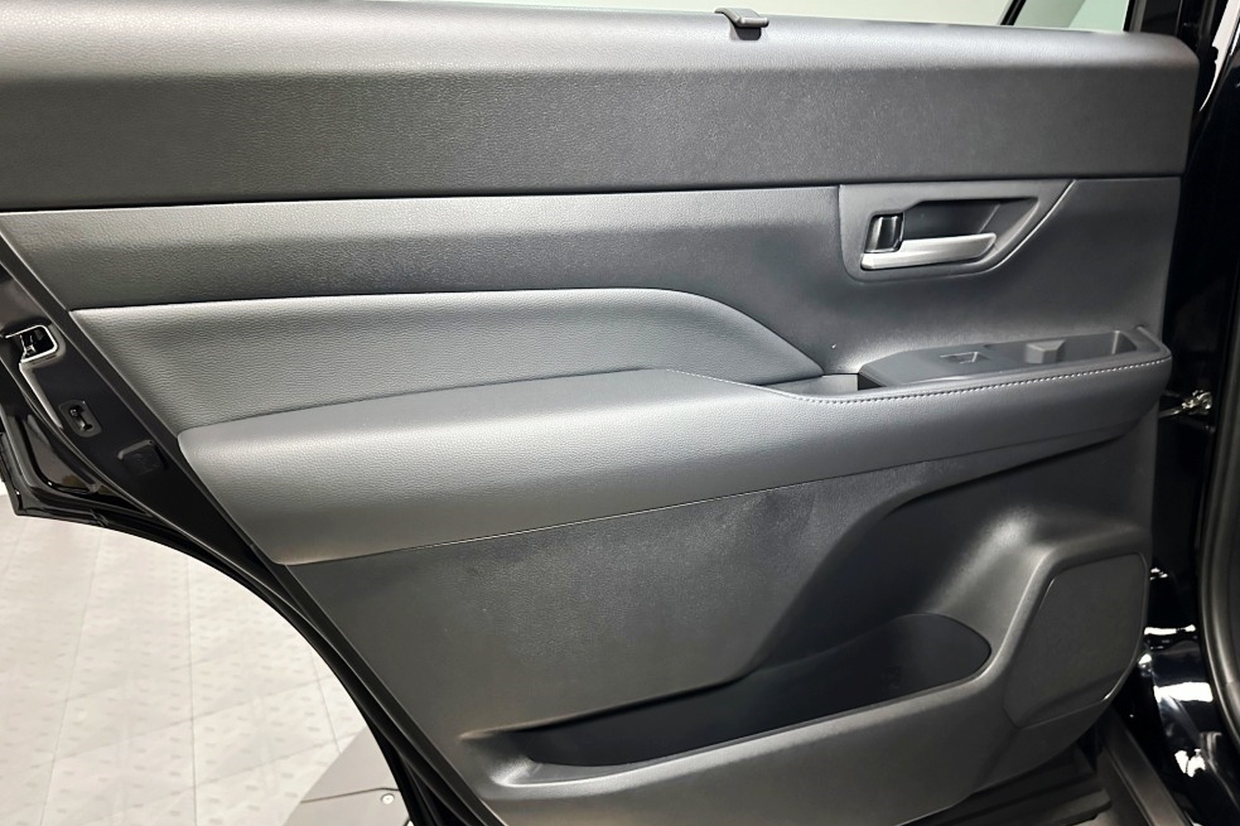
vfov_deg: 49.5
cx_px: 636
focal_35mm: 26
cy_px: 454
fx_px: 895
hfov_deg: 69.4
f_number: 1.78
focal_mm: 6.86
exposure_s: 1/40
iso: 1000
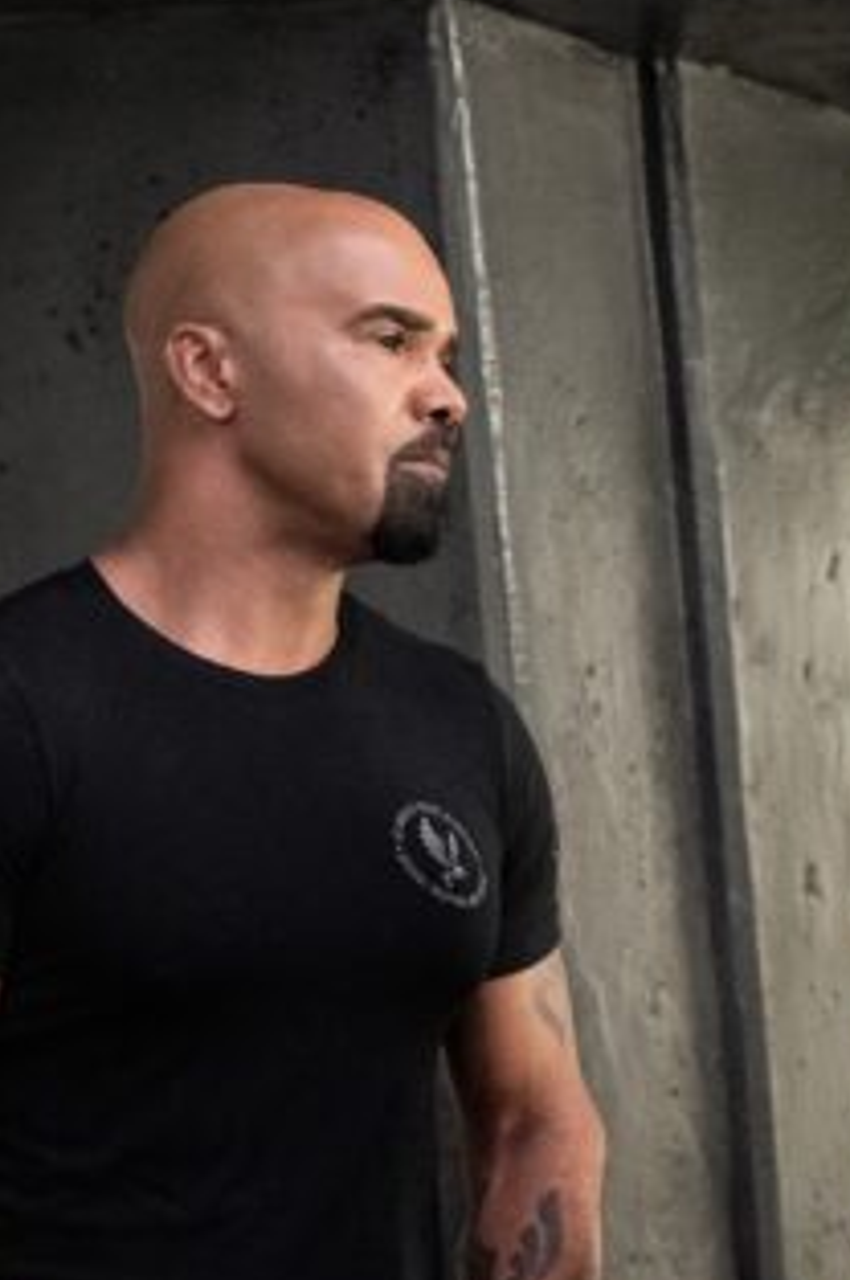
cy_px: 744
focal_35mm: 113
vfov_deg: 18.1
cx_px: 699
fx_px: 4011
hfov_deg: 12.0
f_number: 4
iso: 16000
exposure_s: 1/160
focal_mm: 62
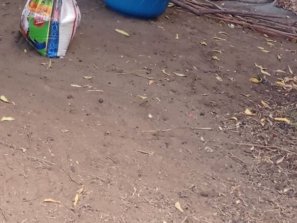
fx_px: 987
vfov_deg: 12.1
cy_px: -148
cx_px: -1
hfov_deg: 16.7
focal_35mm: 115
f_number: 1.79
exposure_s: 1/527
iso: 100
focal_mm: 4.74
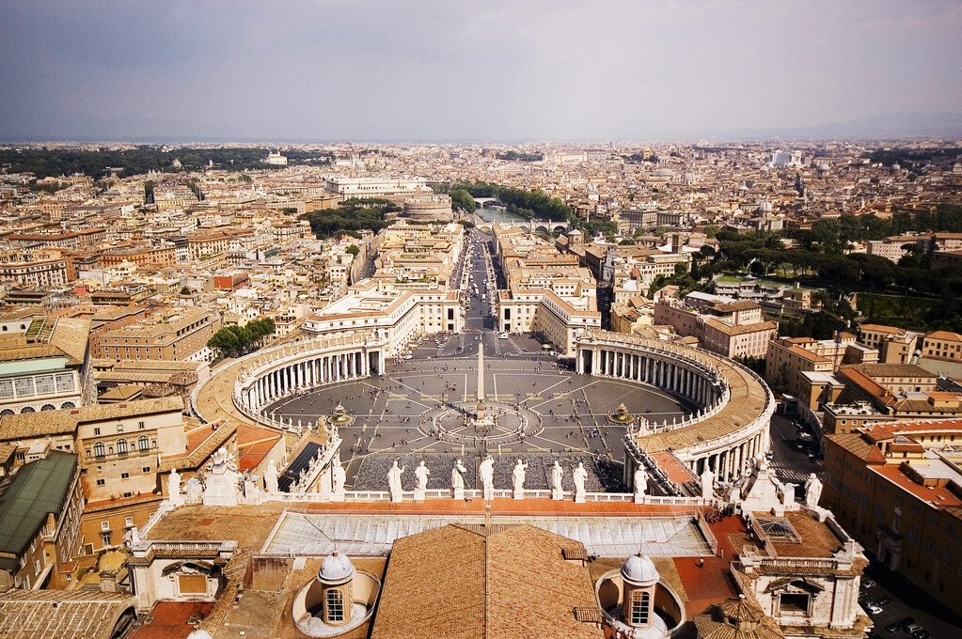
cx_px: 481
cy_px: 320
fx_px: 801
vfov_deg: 43.5
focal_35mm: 30
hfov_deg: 62.0
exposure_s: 1/1600
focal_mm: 20
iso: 200
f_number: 5.6
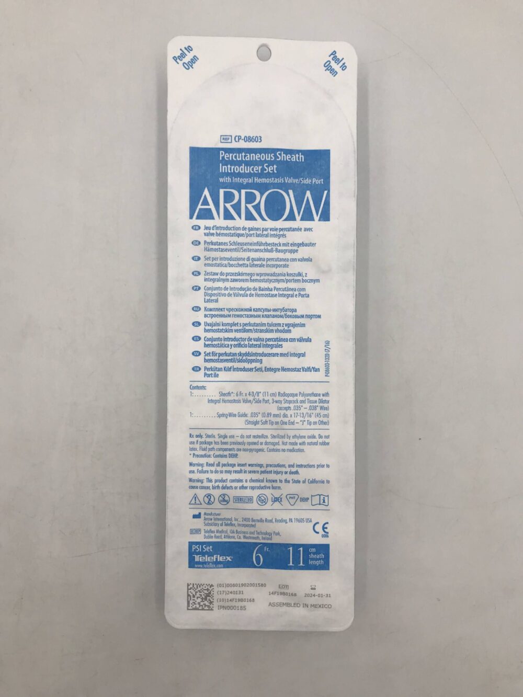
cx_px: 262
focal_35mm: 28
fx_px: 564
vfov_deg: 63.4
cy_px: 348
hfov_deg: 49.8
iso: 20
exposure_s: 1/380
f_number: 1.8
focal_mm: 3.99
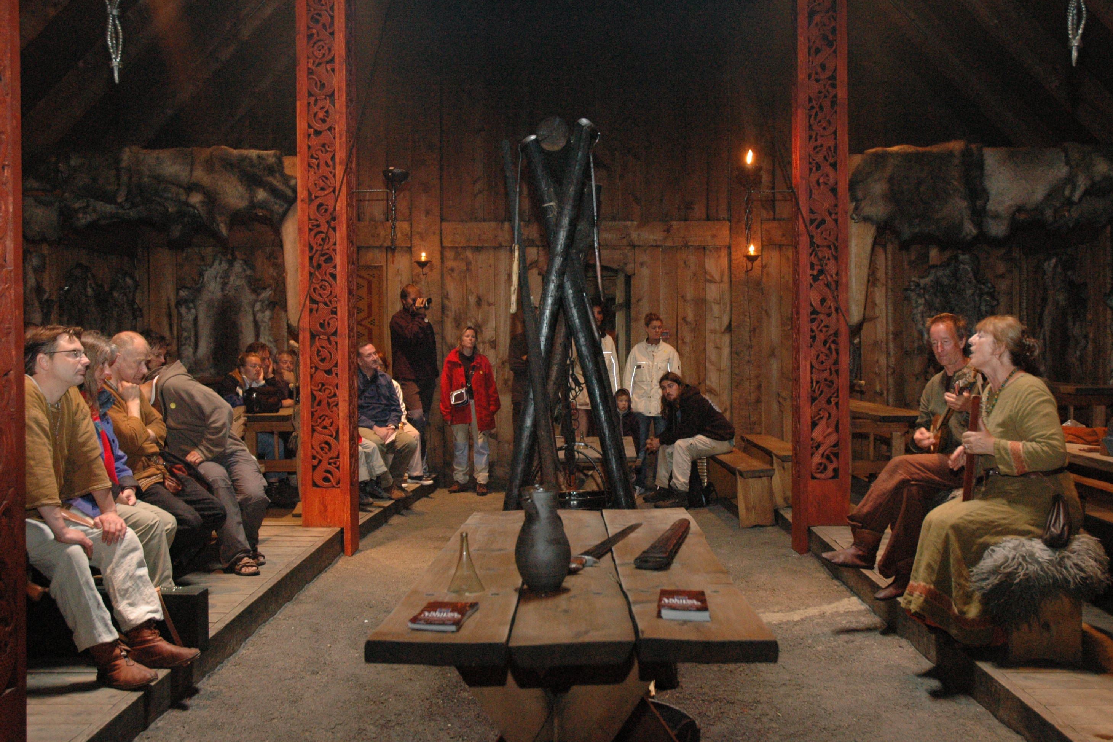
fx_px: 1144
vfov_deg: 35.9
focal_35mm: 37
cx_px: 567
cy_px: 368
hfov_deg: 51.9
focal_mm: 24
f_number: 4.5
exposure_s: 1/15
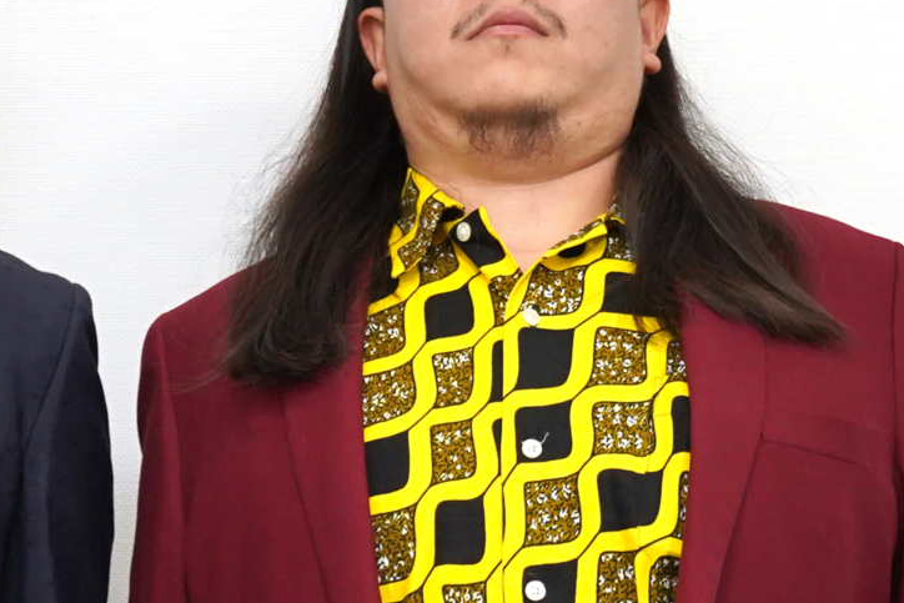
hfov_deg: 23.7
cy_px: 309
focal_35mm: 84
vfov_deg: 16.3
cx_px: 127
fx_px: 2110
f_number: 6.3
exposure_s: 1/100
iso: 1600
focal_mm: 38
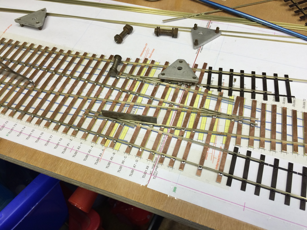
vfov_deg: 48.2
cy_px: 115
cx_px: 154
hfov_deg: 61.7
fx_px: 257
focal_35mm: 29
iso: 50
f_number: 2.2
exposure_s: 1/33
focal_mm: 4.15
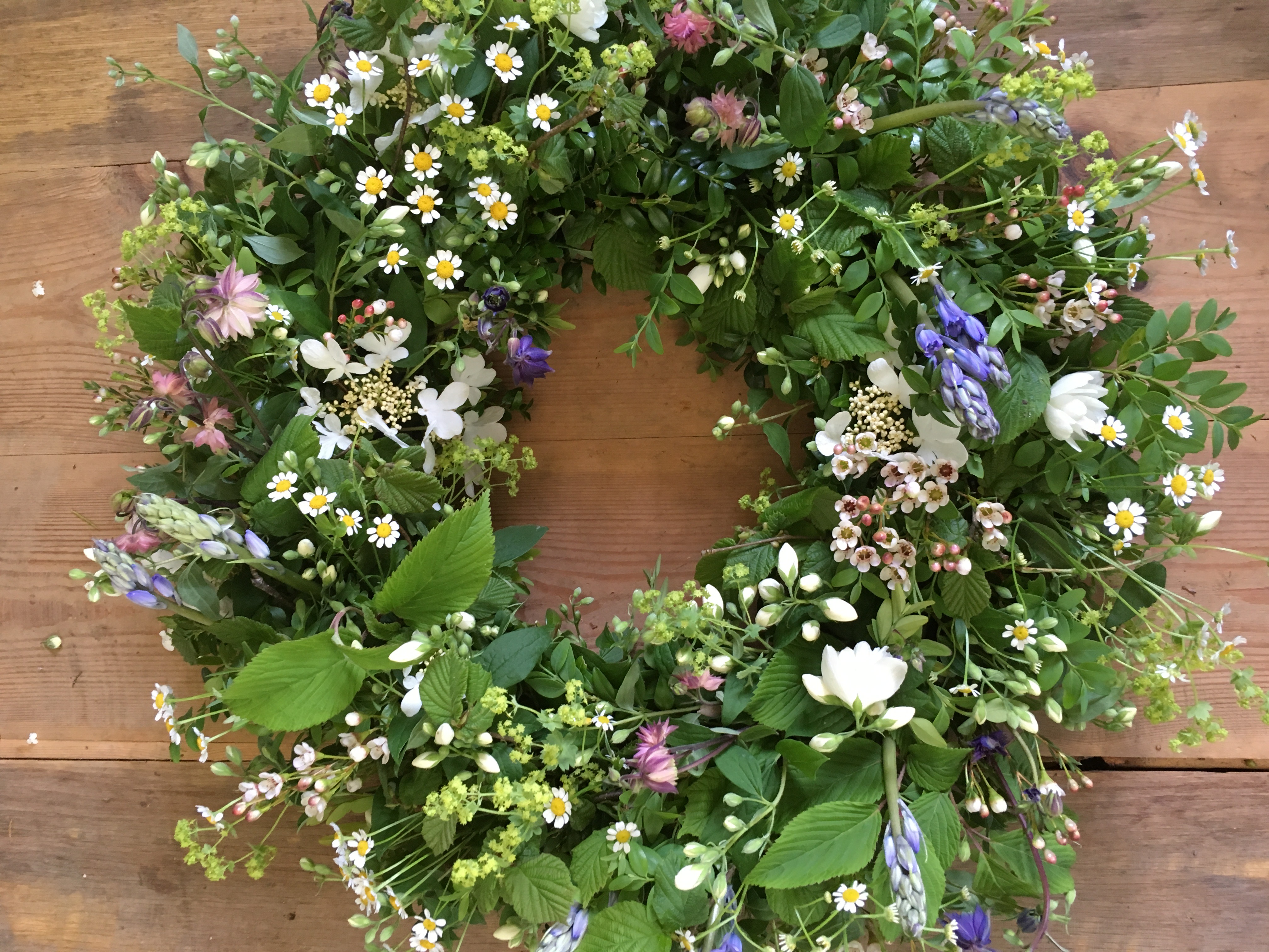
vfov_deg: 48.2
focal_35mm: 29
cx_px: 634
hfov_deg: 61.7
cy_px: 476
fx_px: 1063
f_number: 2.2
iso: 125
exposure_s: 1/33
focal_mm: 4.15
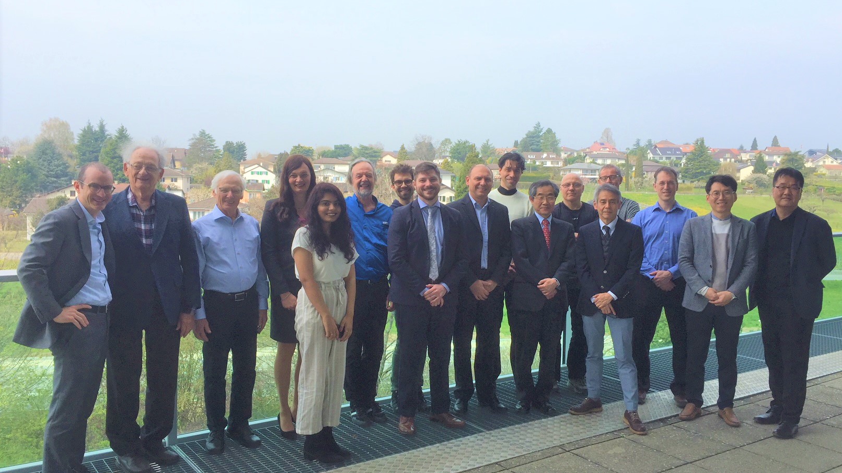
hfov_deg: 61.0
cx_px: 426
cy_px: 233
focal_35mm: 32
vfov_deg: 36.7
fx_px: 714
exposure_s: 1/1236
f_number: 2.2
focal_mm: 4.15
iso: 32
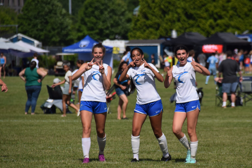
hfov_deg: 4.5
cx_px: 151
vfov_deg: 3.0
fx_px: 3199
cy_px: 82
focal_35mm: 457
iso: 320
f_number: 8
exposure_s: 1/2000
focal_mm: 250
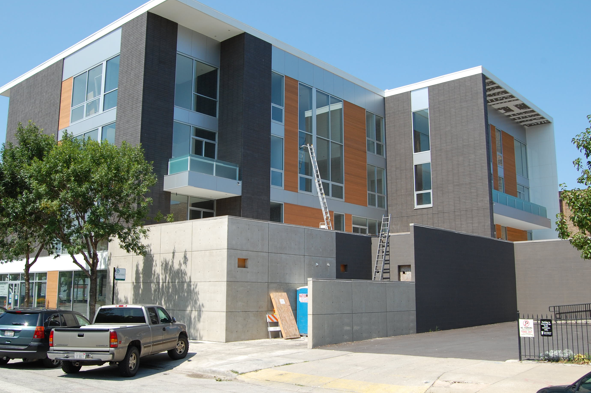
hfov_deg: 53.2
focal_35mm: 36
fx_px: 590
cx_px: 288
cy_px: 193
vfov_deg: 36.8
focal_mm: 22
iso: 200
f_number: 8
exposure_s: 1/250
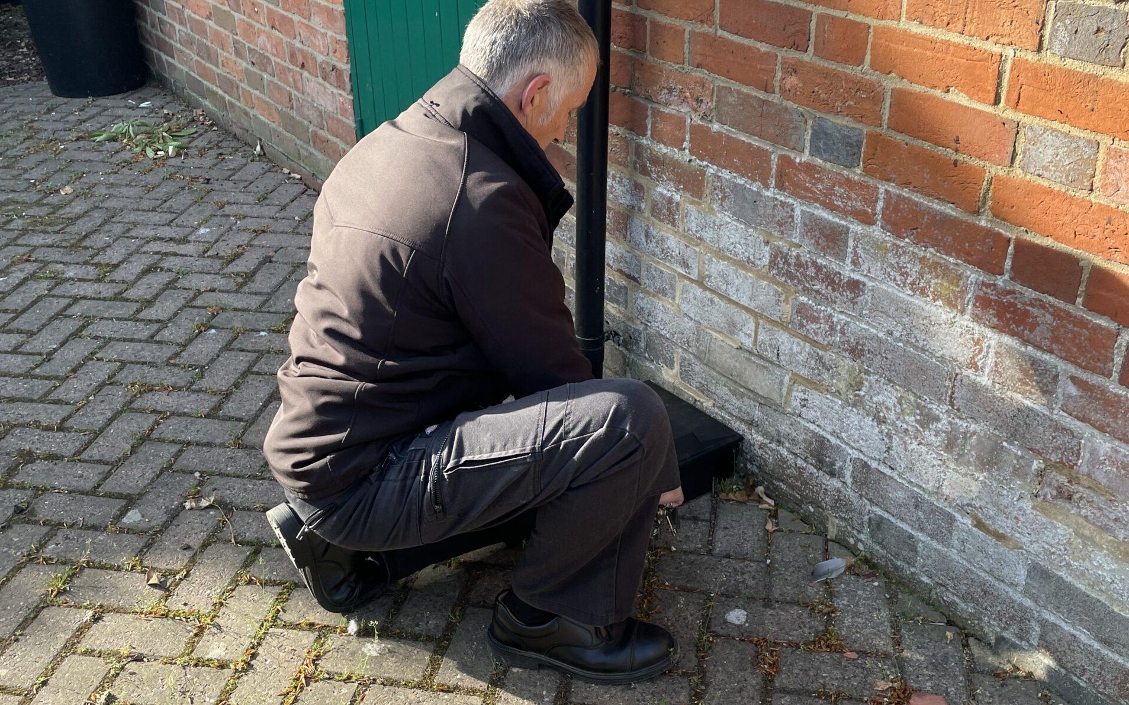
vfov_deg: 34.4
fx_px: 1138
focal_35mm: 37
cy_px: 406
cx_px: 562
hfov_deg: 52.7
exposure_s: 1/461
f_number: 1.6
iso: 32
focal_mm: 4.2
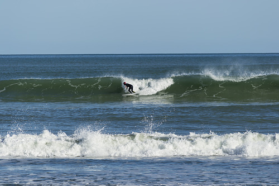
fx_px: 2324
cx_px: 140
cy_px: 93
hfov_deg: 6.9
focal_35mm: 300
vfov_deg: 4.6
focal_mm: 200
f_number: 5.6
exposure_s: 1/500
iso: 110
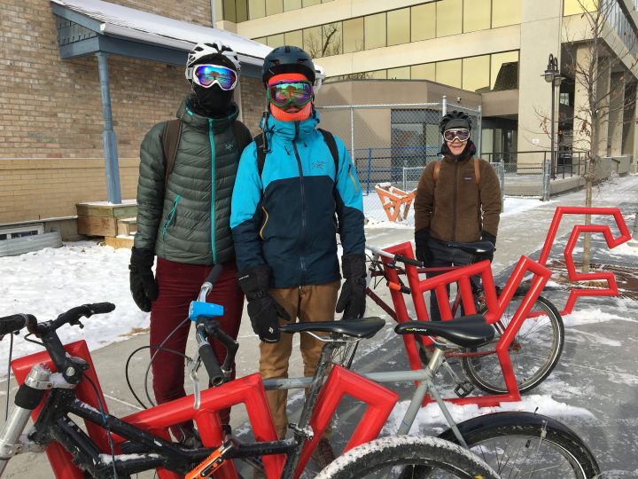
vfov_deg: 48.2
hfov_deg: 61.7
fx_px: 534
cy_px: 240
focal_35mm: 29
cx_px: 319
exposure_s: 1/1054
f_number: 2.2
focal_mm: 4.15
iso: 25
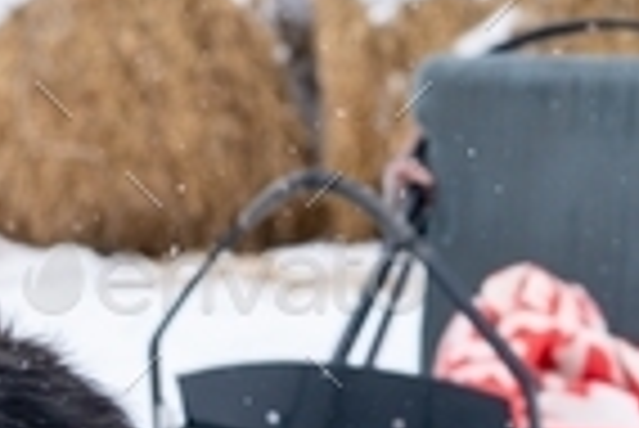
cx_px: -464
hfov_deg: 5.7
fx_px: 6272
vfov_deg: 3.9
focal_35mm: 353
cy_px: 491
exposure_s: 1/640
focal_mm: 85
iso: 500
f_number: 4
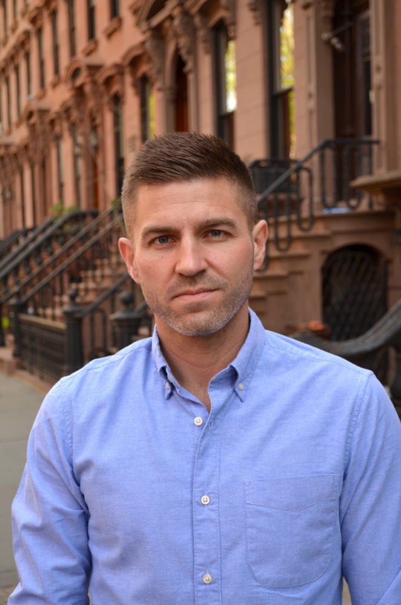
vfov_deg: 33.5
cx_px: 200
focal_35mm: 60
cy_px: 302
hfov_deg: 22.5
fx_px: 1007
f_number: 5.3
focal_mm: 40
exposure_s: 1/50
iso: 100
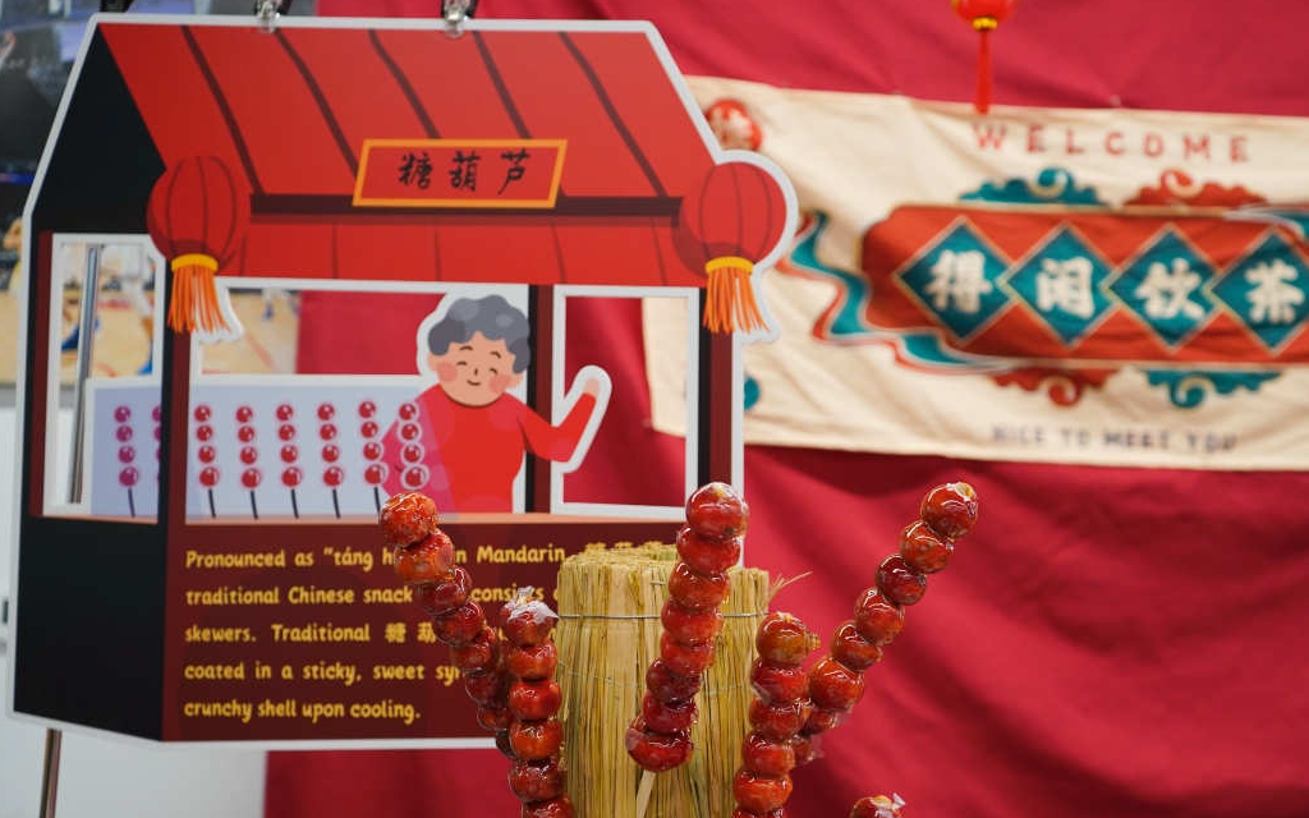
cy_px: 493
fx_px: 1534
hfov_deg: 46.2
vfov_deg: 29.8
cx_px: 701
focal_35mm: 43
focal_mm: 36
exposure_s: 1/160
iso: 1600
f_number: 4
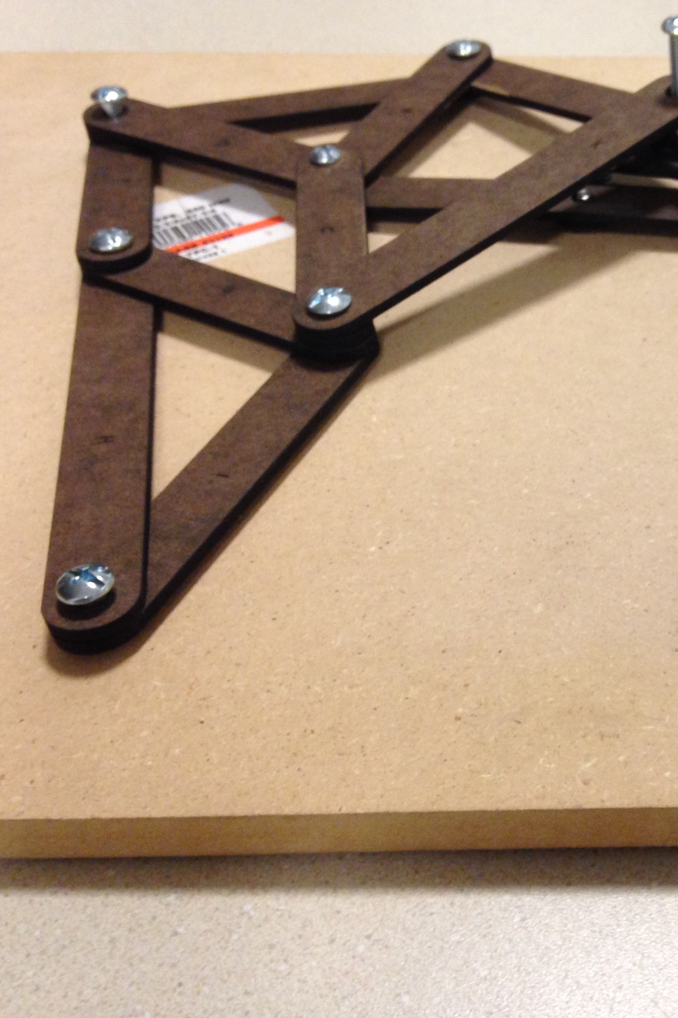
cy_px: 514
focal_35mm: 47
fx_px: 1328
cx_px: 672
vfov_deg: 41.9
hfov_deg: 27.1
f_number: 2.4
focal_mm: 4.12
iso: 160
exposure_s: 1/20
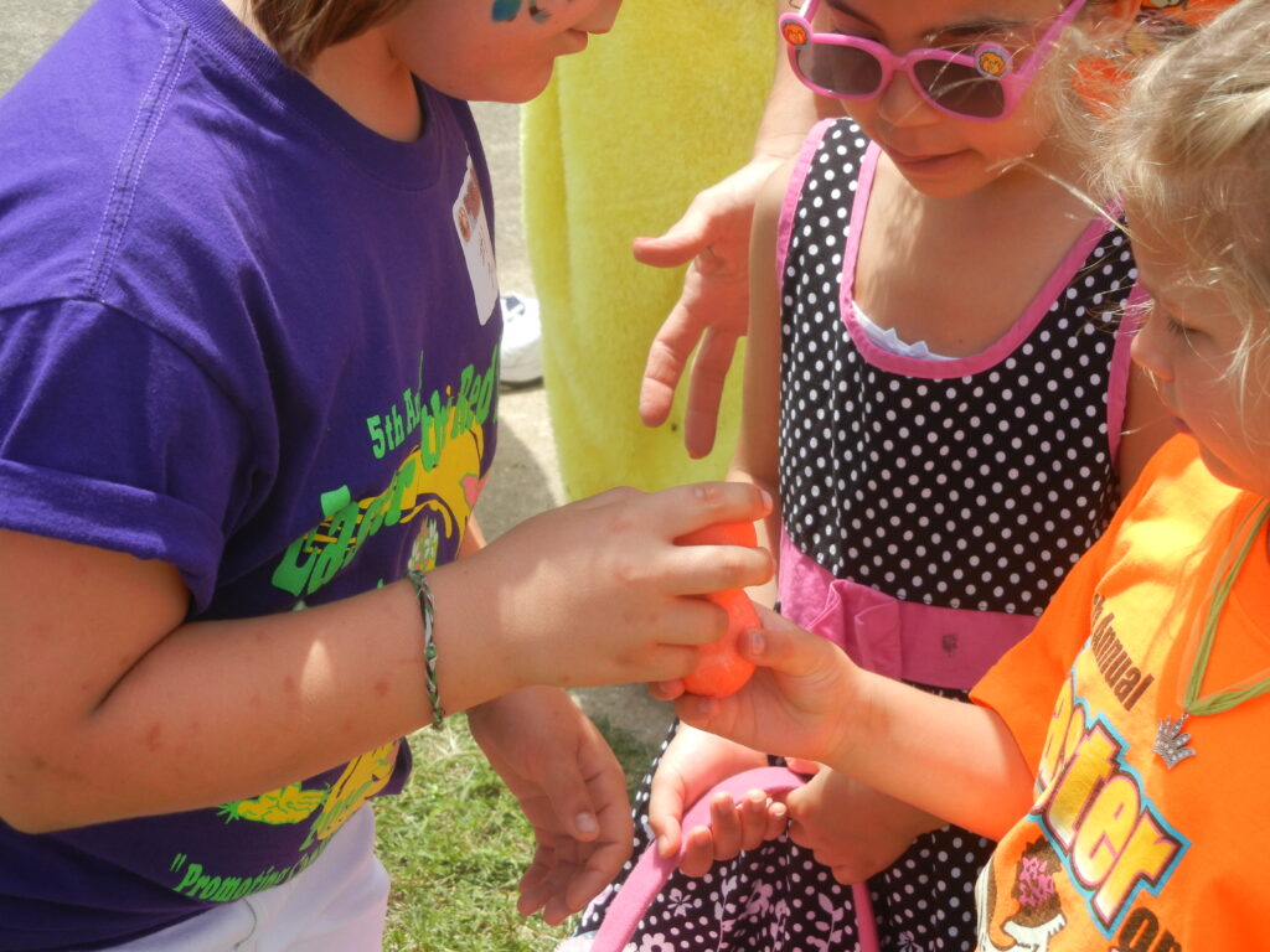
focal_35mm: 89
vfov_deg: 16.6
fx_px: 3265
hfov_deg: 22.0
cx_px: 635
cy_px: 476
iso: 160
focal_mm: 16
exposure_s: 1/527
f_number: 4.4
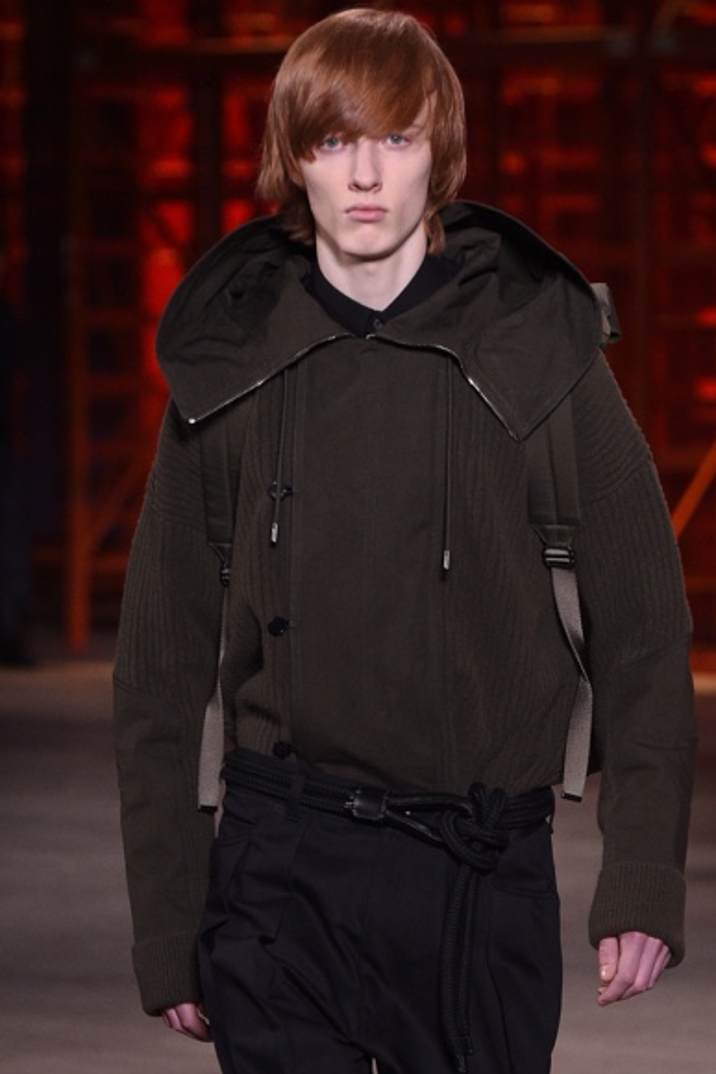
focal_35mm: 331
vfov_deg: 6.2
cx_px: 411
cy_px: 903
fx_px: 9880
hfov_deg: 4.2
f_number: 4.5
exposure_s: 1/500
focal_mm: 160
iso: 2500
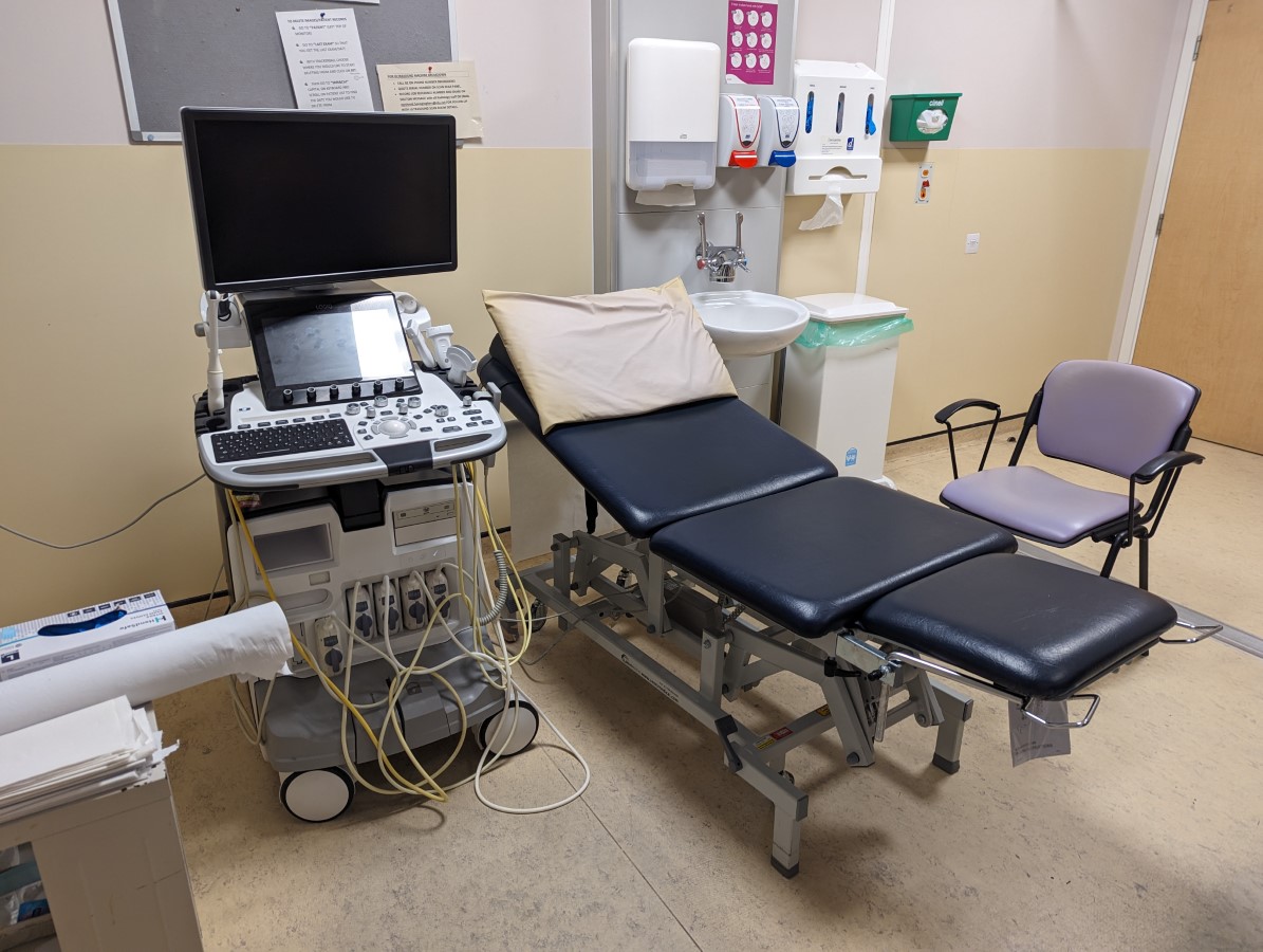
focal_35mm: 24
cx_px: 632
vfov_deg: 56.9
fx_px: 877
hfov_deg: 71.5
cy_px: 476
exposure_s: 1/25
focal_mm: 6.81
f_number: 1.85
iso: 93
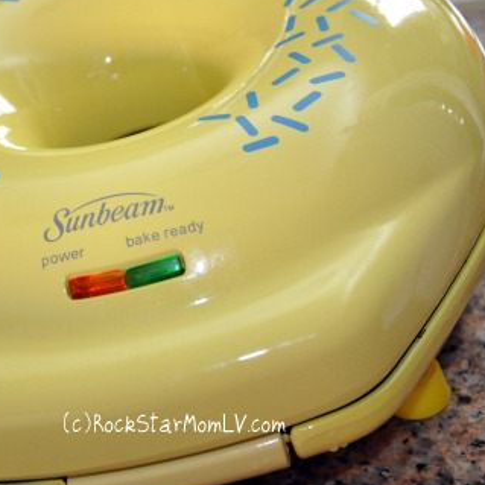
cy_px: 223
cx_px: 144
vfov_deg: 19.1
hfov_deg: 19.0
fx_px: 1442
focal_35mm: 91
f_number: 5
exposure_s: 1/100
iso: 2000
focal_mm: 38
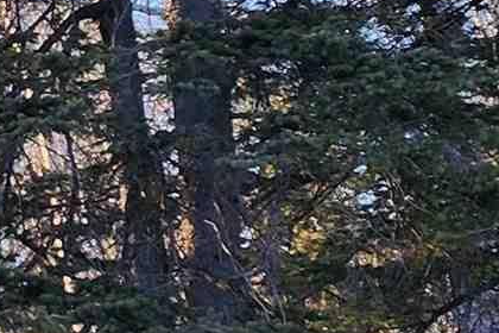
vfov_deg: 7.8
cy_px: 134
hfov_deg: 10.4
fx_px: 2426
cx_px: -642
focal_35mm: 175
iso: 12
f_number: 1.8
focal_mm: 6.4
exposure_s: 1/227
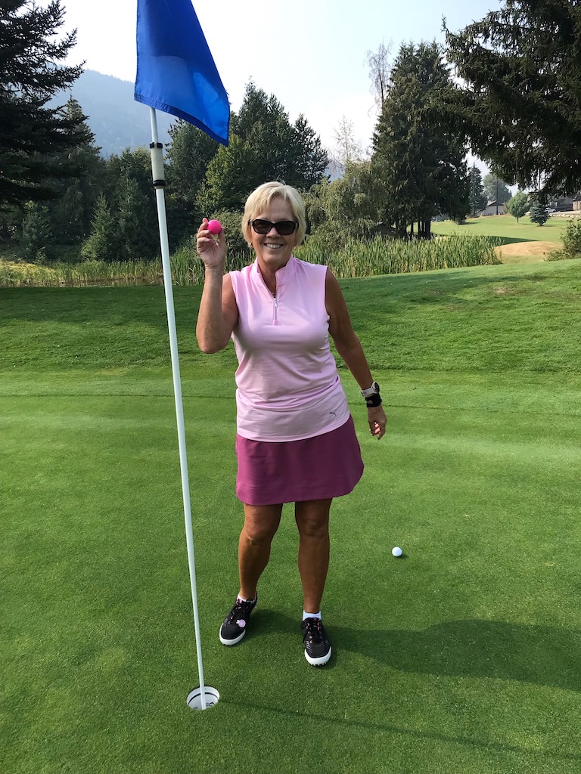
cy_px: 387
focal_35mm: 28
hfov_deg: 49.7
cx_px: 290
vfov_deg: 63.4
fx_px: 627
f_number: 1.8
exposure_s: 1/1088
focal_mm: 3.99
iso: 20
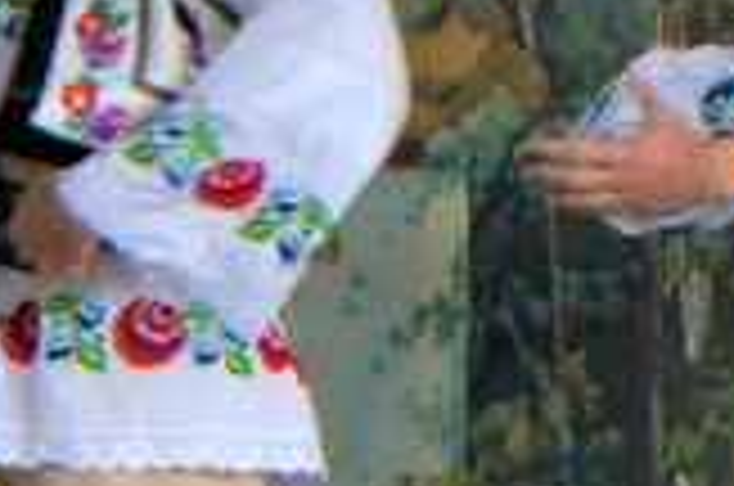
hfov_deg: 4.2
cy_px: 382
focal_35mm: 492
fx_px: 10011
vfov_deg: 2.8
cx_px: 968
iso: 125
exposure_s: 1/100
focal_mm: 55
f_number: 5.6
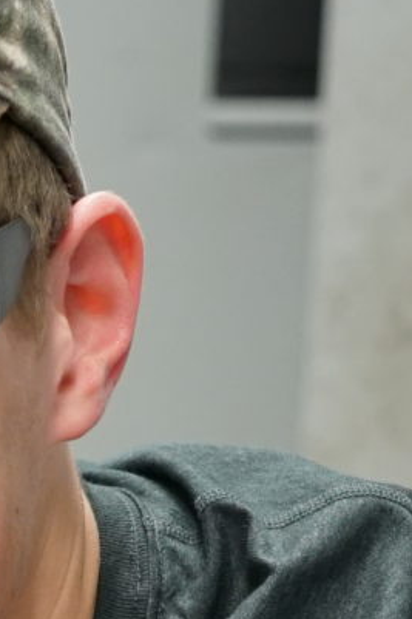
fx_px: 2714
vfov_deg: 12.4
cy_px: 935
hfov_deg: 8.3
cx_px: -364
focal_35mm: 158
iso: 2500
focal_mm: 33
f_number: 4
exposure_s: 1/160
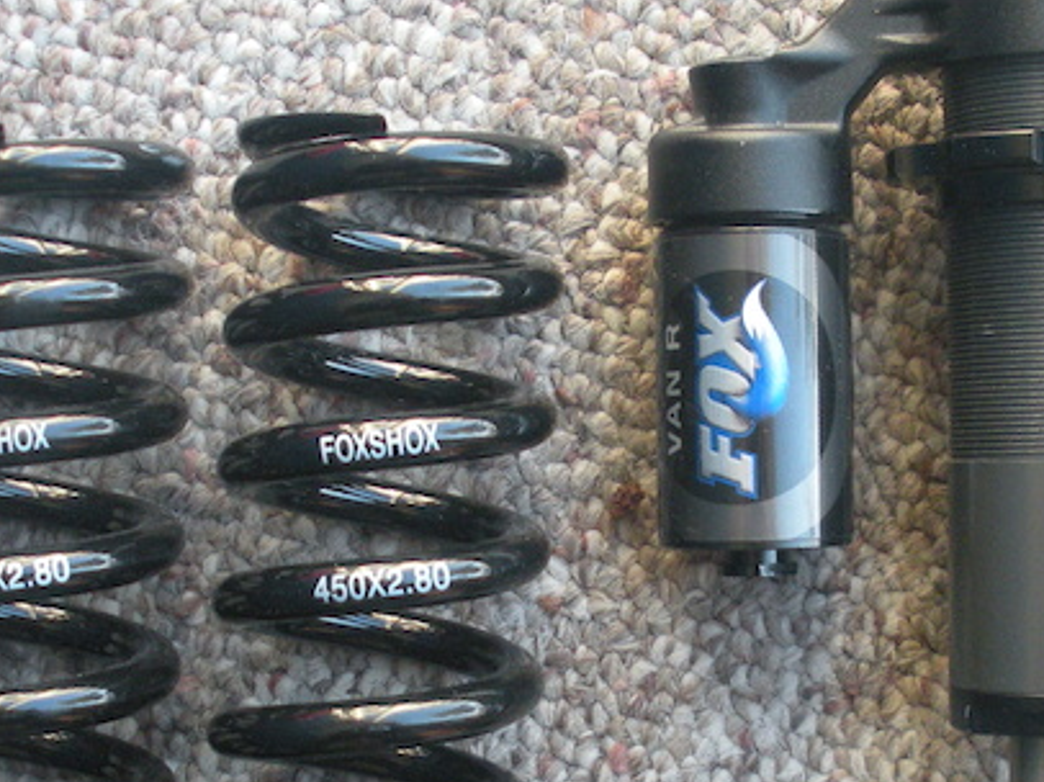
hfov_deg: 28.2
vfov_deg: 21.1
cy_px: 581
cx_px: 591
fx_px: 2080
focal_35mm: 69
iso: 336
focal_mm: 6.3
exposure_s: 1/60
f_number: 3.5
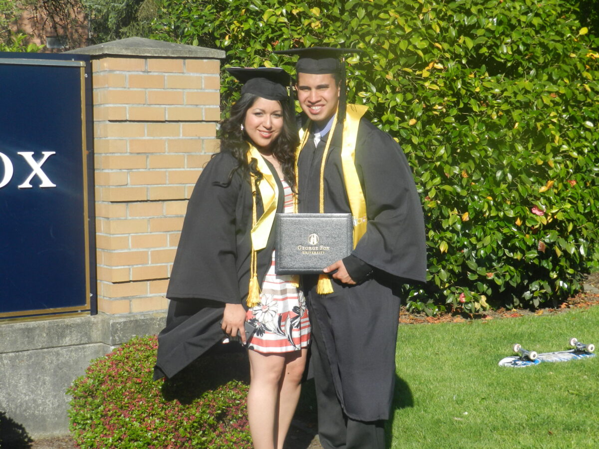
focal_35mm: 68
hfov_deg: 28.6
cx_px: 300
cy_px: 224
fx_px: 1177
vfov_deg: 21.6
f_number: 4.7
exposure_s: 1/800
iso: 160
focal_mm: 12.1
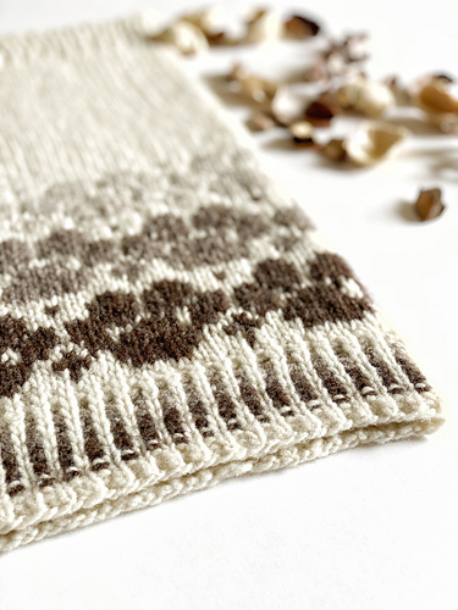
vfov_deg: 36.8
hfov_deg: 28.0
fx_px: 917
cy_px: 305
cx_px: 229
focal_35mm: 52
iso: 80
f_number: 2
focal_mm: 6
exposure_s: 1/122
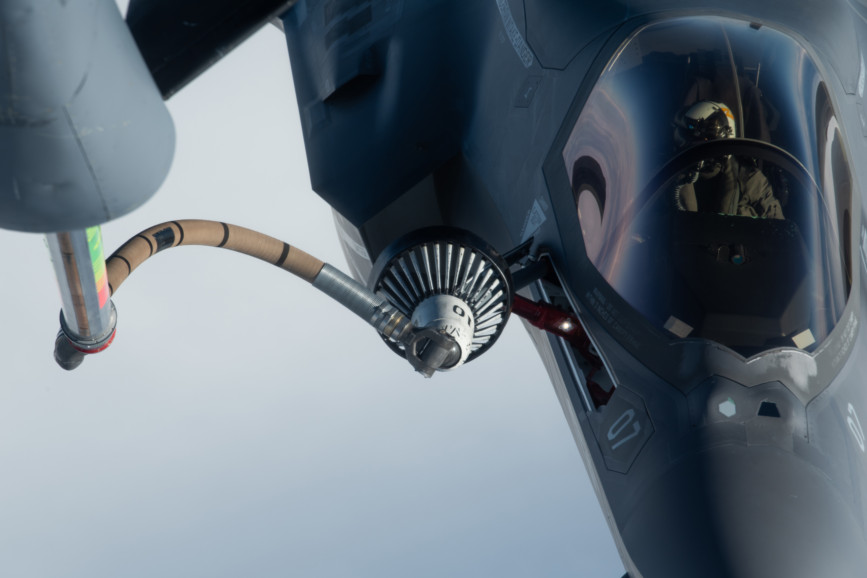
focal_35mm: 200
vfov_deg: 6.9
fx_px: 4816
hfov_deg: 10.3
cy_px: 289
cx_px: 434
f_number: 11
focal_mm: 200
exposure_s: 1/200
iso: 100
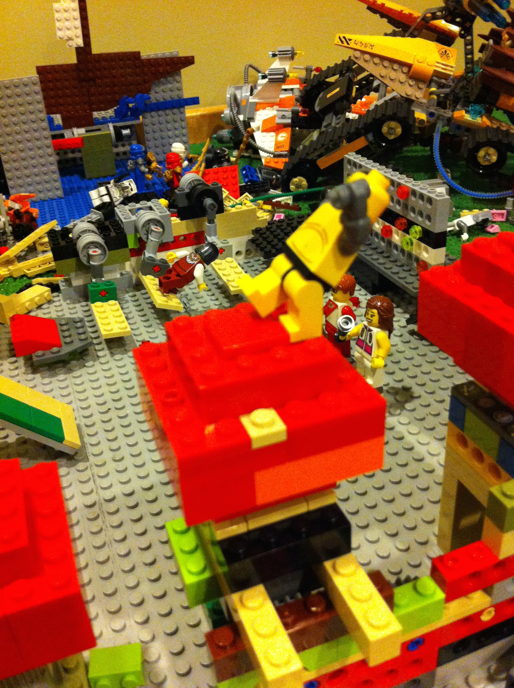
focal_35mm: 35
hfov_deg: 40.6
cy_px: 344
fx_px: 695
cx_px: 257
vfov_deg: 52.7
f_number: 2.8
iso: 500
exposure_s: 1/15
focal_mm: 3.85
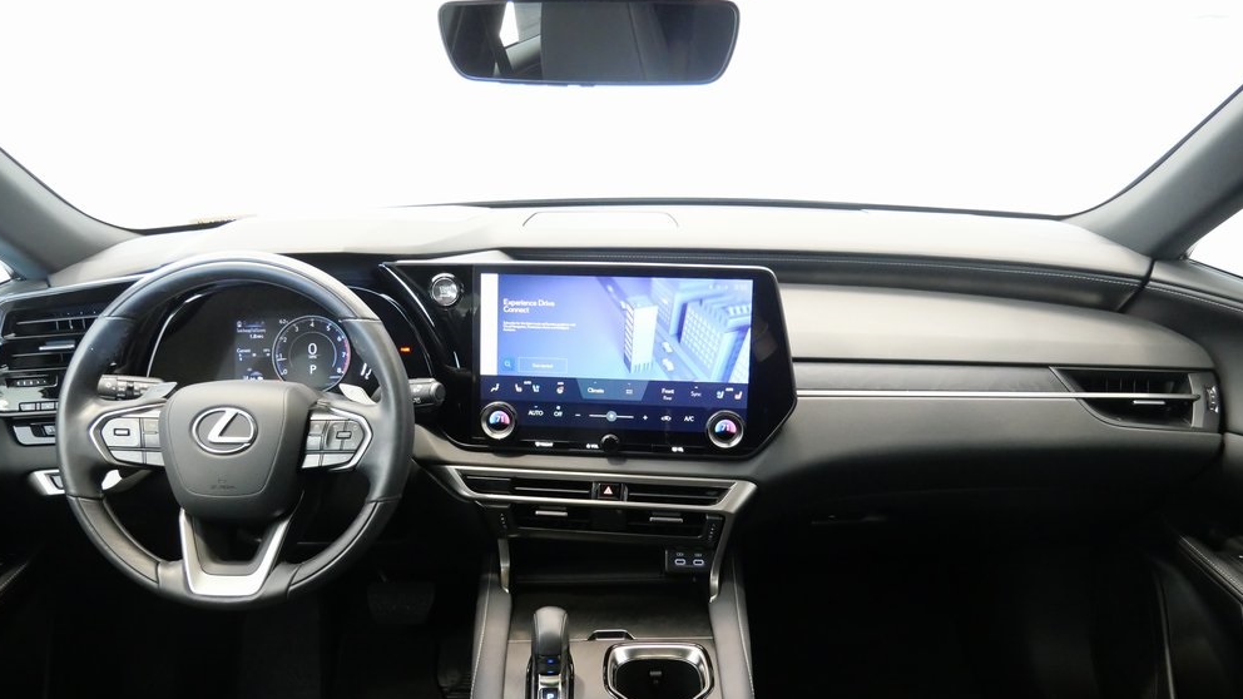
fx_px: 890
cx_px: 608
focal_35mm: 27
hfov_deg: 69.9
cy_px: 423
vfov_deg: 42.7
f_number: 3.5
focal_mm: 12
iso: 3200
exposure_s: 1/25
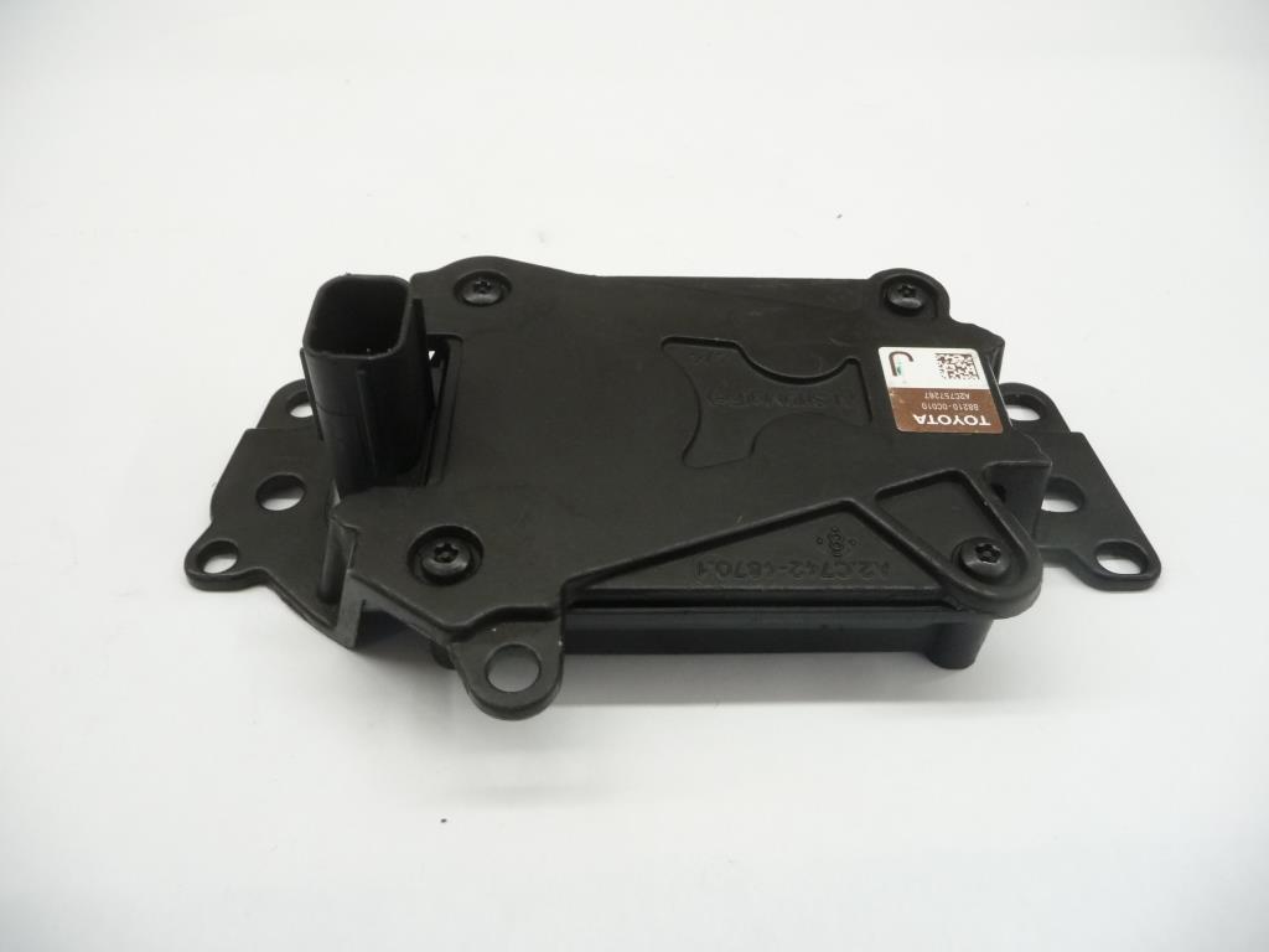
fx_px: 1026
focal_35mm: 28
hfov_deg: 63.4
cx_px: 634
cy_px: 476
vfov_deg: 49.7
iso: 250
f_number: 3.3
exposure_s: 1/30
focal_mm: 4.7
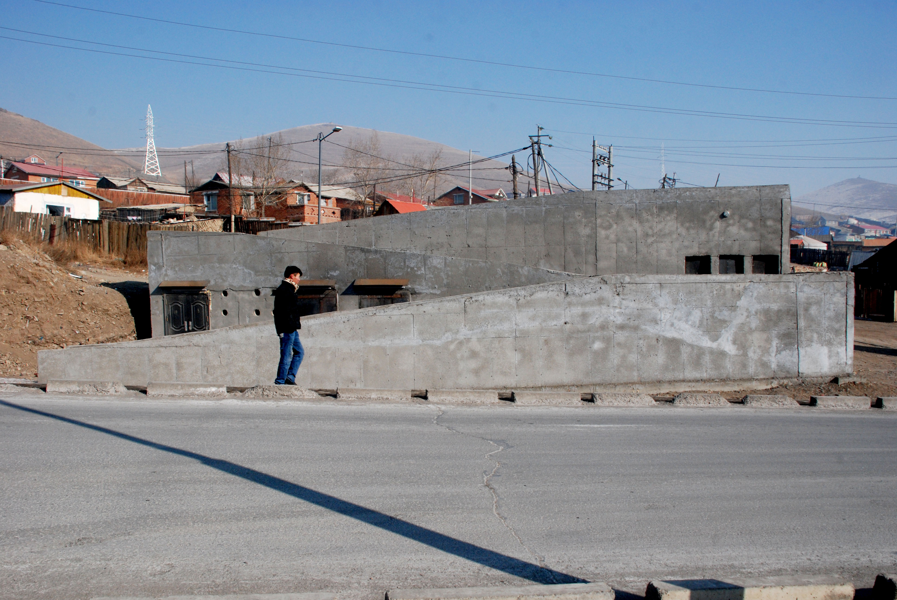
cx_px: 448
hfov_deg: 61.9
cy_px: 300
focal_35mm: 30
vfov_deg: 43.7
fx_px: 748
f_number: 10
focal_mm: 20
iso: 400
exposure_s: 1/500
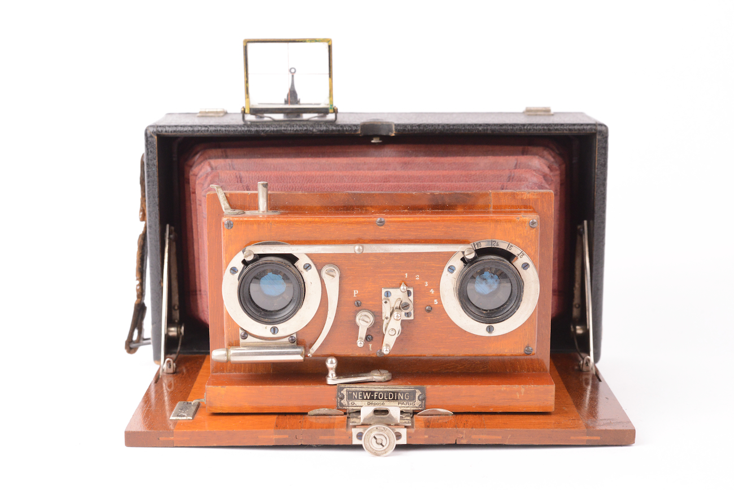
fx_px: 1224
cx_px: 367
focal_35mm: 60
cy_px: 245
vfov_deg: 22.6
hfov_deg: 33.4
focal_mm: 60
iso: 2500
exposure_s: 1/125
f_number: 11
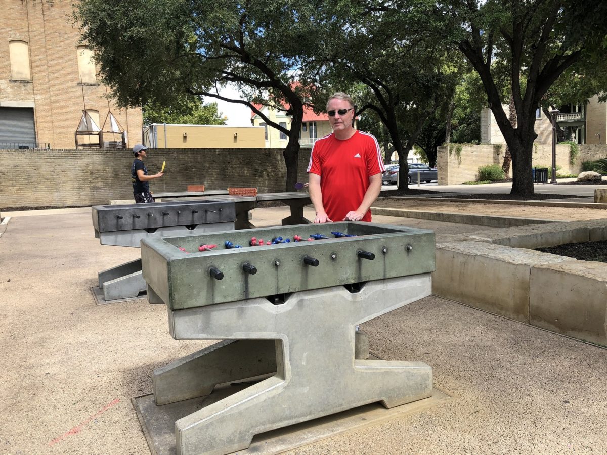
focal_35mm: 28
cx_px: 304
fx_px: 491
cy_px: 228
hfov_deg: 63.4
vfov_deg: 49.7
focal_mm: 3.99
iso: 20
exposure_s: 1/694
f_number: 1.8
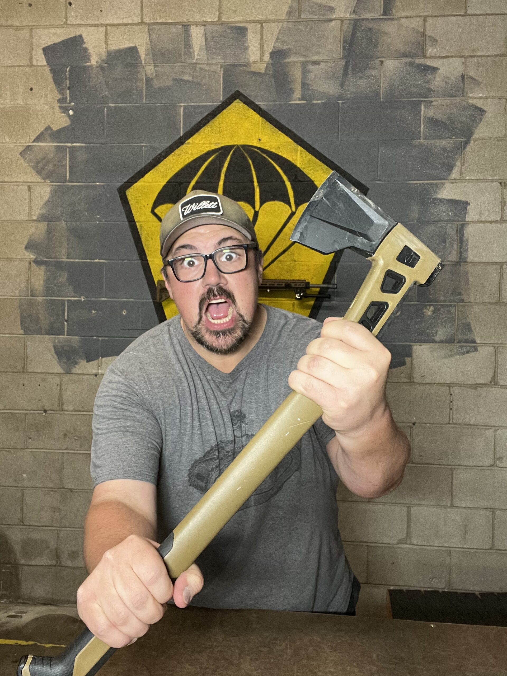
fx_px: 586
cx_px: 254
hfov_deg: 46.8
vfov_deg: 60.0
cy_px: 338
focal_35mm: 30
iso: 250
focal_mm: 2.71
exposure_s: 1/40
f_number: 2.2
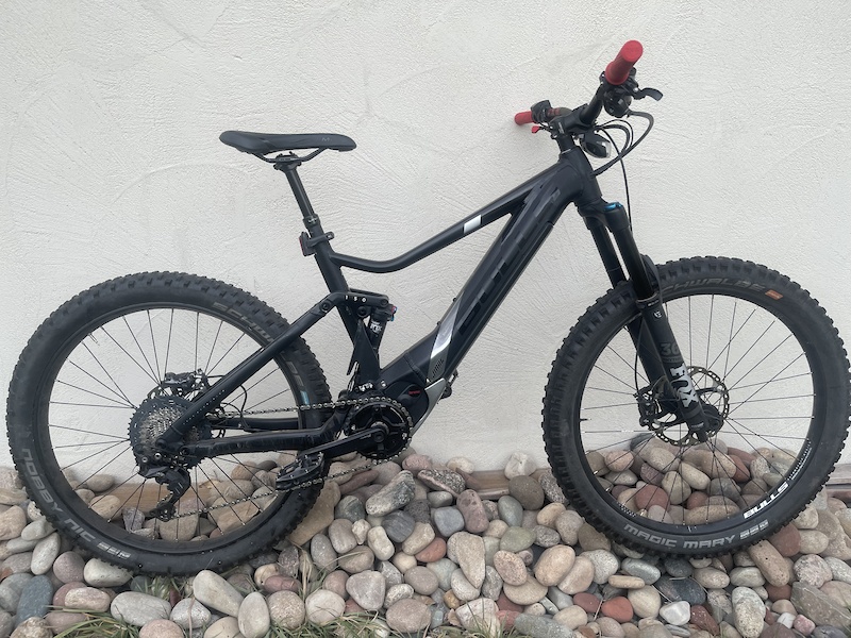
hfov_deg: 67.3
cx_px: 426
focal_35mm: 26
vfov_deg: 53.1
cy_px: 319
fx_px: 639
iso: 100
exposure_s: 1/121
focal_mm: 5.1
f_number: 1.6
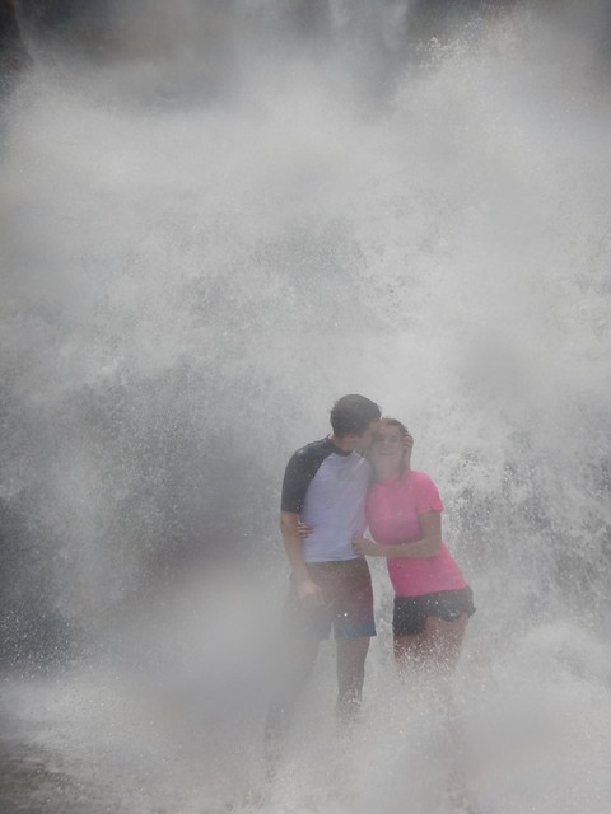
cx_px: 306
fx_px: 1036
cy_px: 407
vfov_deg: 42.9
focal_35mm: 44
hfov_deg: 32.9
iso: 125
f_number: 4.3
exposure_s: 1/800
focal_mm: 7.8
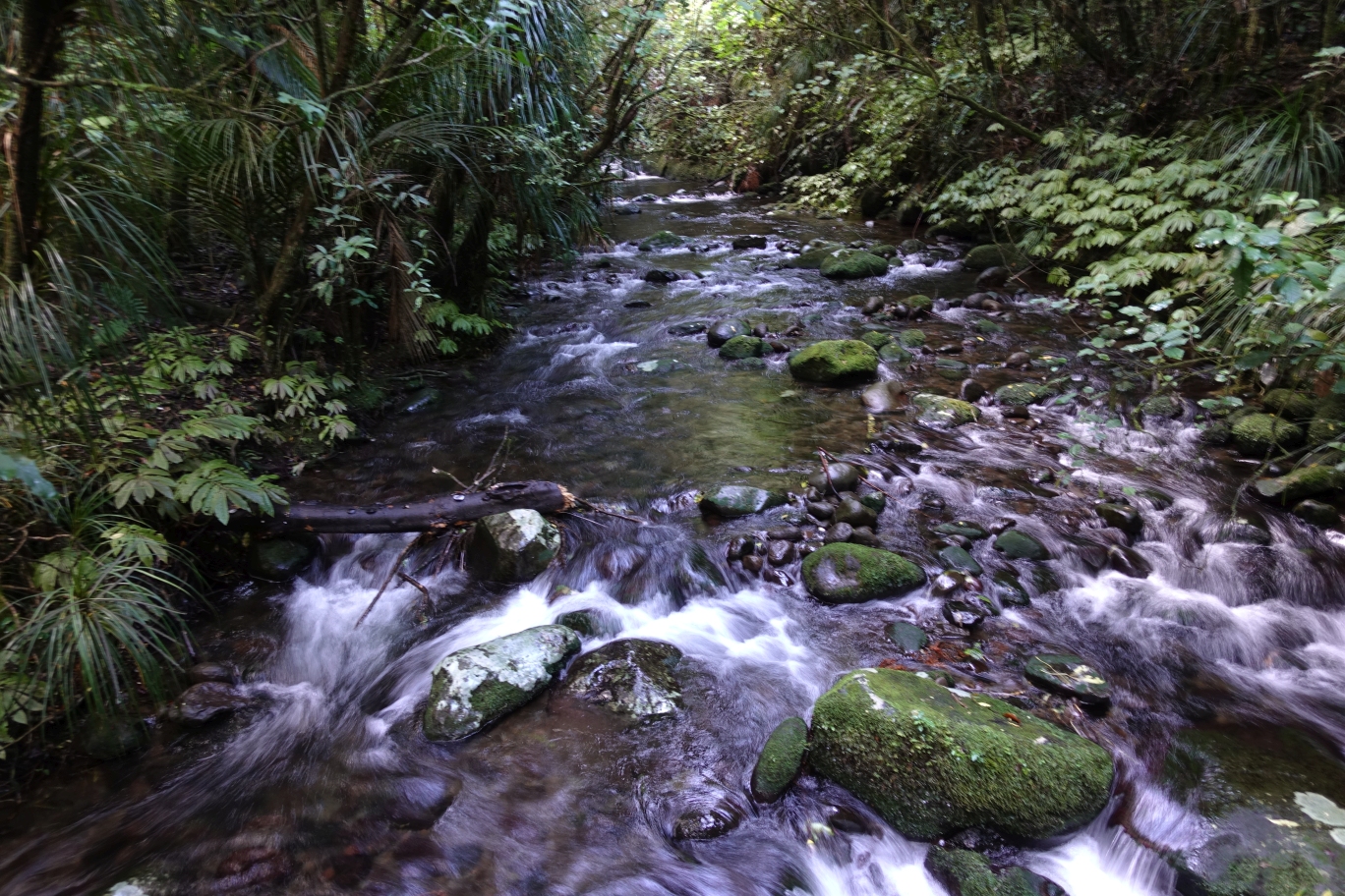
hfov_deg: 73.7
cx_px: 672
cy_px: 448
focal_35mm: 24
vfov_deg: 53.1
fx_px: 897
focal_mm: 8.8
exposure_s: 1/5
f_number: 1.8
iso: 80
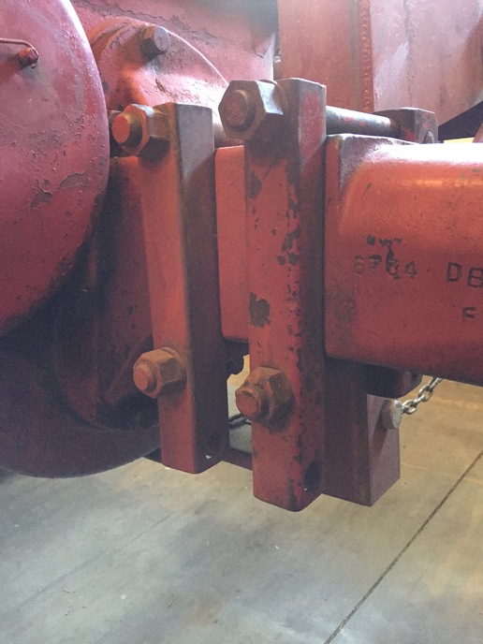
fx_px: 540
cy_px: 322
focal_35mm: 29
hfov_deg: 48.2
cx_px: 242
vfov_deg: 61.7
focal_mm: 4.15
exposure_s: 1/15
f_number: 2.2
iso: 500
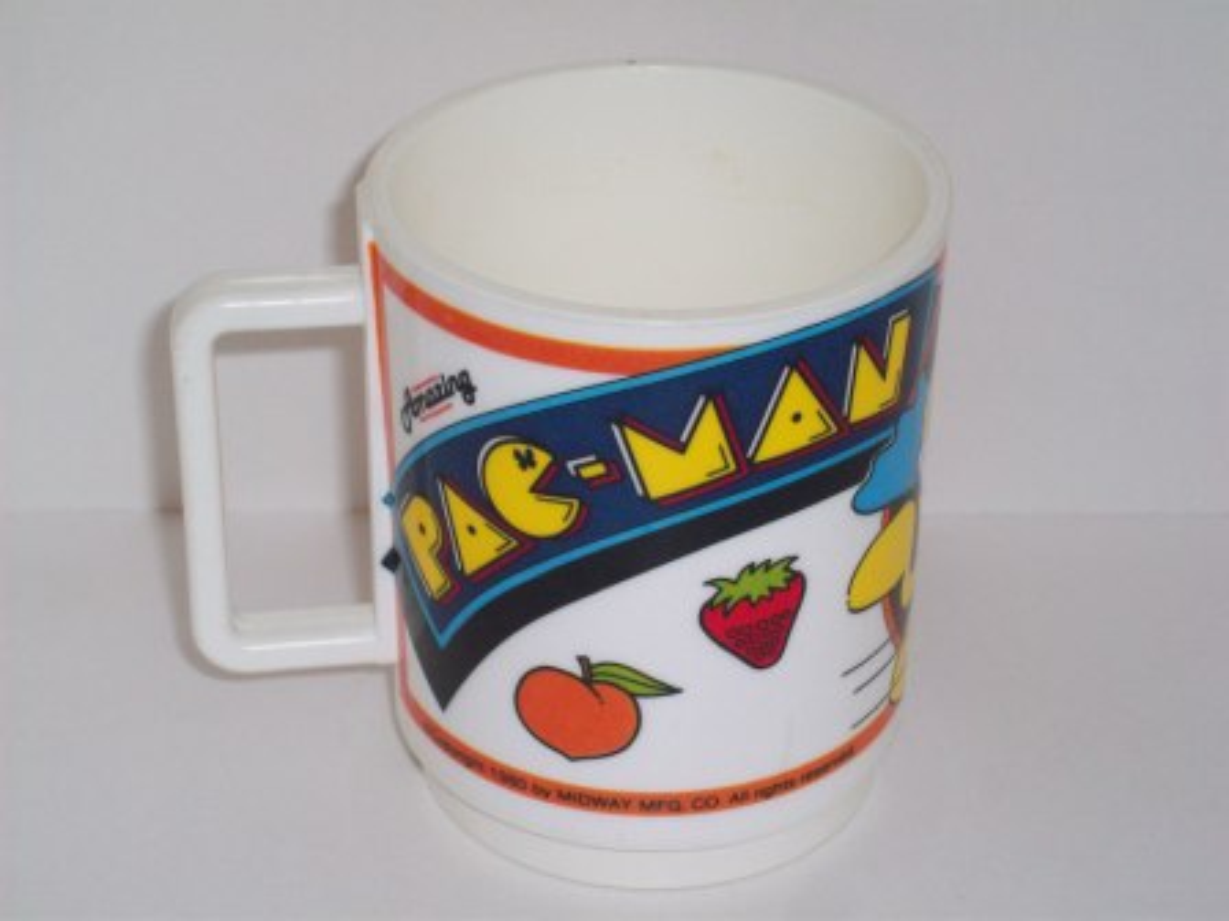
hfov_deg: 21.3
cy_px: 460
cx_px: 614
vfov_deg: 16.1
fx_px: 3266
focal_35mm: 92
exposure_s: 1/80.3
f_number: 4.7
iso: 160
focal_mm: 15.3
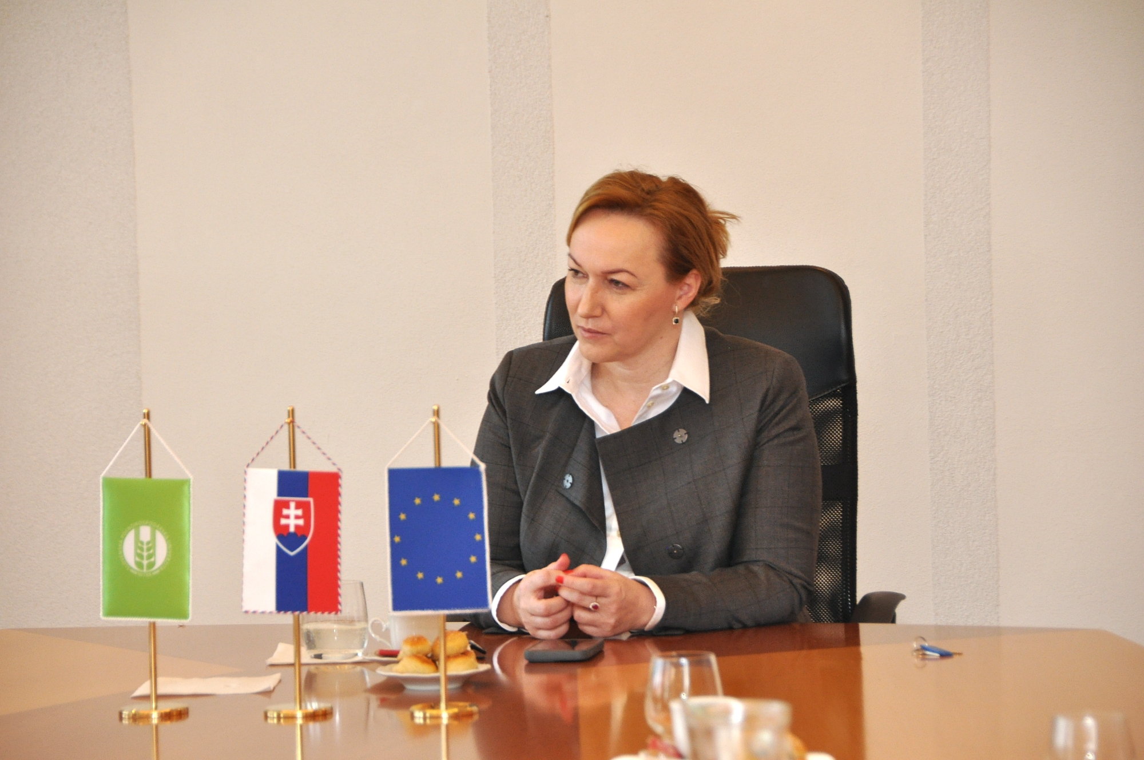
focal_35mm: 168
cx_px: 572
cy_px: 380
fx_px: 5332
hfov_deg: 12.2
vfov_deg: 8.1
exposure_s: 1/60
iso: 800
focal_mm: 112
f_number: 5.3
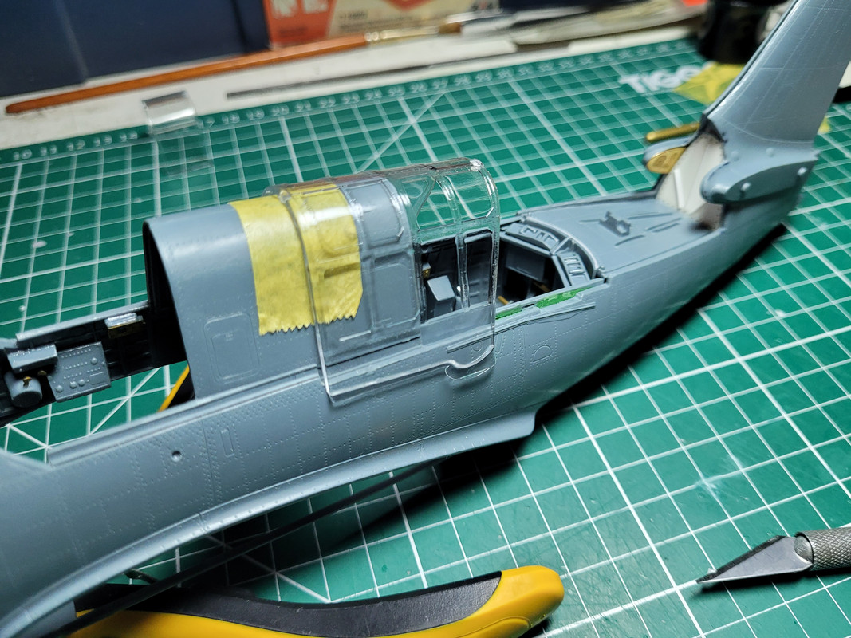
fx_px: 639
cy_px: 319
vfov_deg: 53.1
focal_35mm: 26
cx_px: 426
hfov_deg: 67.3
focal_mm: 5.4
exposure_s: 1/100
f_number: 1.8
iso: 250
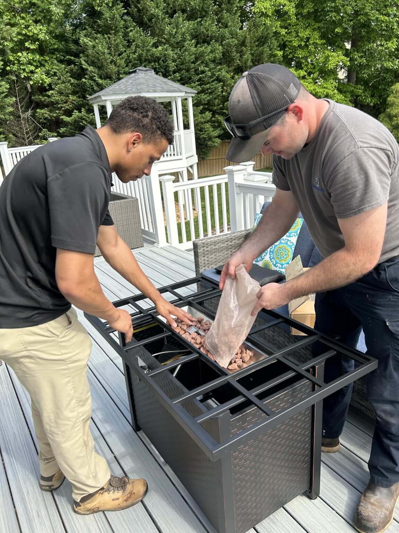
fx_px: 400
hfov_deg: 53.1
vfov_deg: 67.3
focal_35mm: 26
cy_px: 266
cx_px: 200
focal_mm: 5.7
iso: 50
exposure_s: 1/678
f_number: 1.5
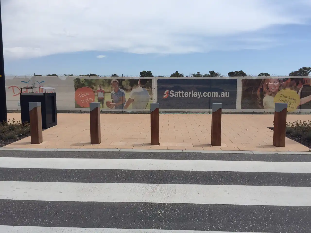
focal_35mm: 29
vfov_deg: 48.2
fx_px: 261
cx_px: 156
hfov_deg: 61.7
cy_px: 116
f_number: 2.2
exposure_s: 1/3597
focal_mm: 4.15
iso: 32
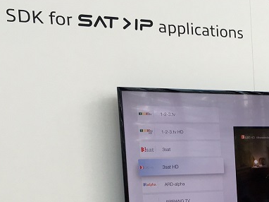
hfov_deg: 24.4
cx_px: 275
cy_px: 233
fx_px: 590
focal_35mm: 76
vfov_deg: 18.5
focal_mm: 4.15
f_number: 2.2
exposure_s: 1/100
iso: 40
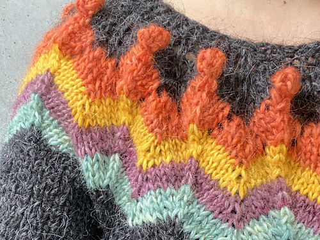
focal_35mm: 30
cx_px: 160
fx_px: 277
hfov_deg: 60.0
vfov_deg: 46.8
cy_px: 120
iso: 400
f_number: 2.2
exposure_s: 1/45
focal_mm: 2.71
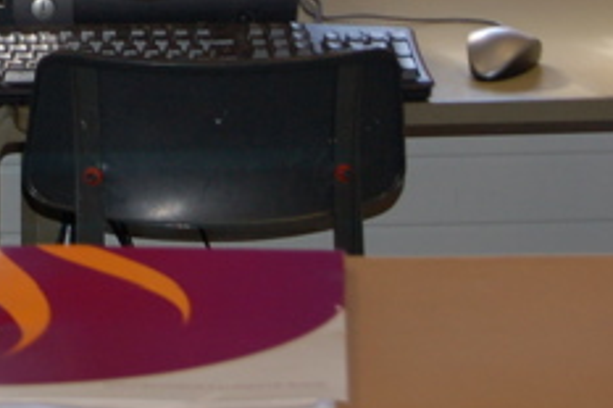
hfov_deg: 7.2
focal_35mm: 283
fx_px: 4810
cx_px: -213
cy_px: -146
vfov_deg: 4.8
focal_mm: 55
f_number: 5.6
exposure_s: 1/60
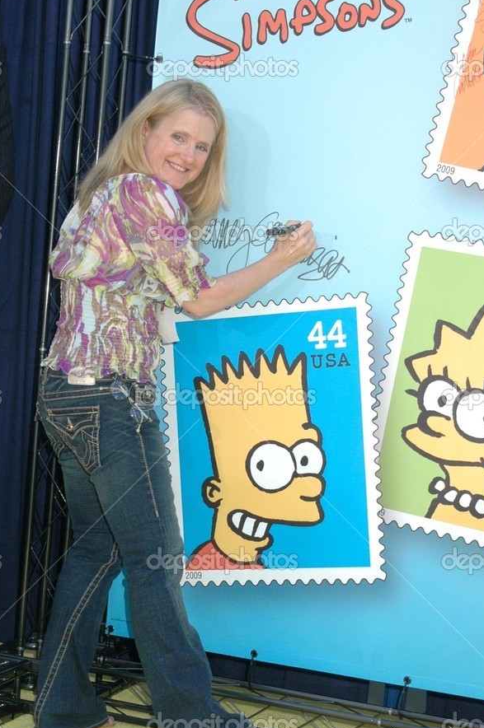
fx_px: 1335
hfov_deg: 20.6
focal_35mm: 66
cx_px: 222
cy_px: 397
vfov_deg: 30.5
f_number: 11
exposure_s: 1/125
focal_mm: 38
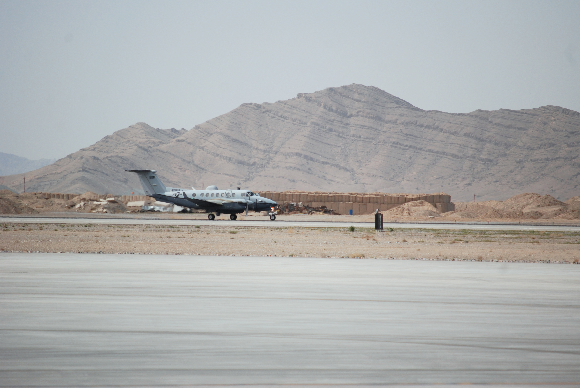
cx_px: 290
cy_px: 194
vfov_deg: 4.6
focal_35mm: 300
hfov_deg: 6.9
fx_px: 4839
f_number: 5.6
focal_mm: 200
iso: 200
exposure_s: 1/1000
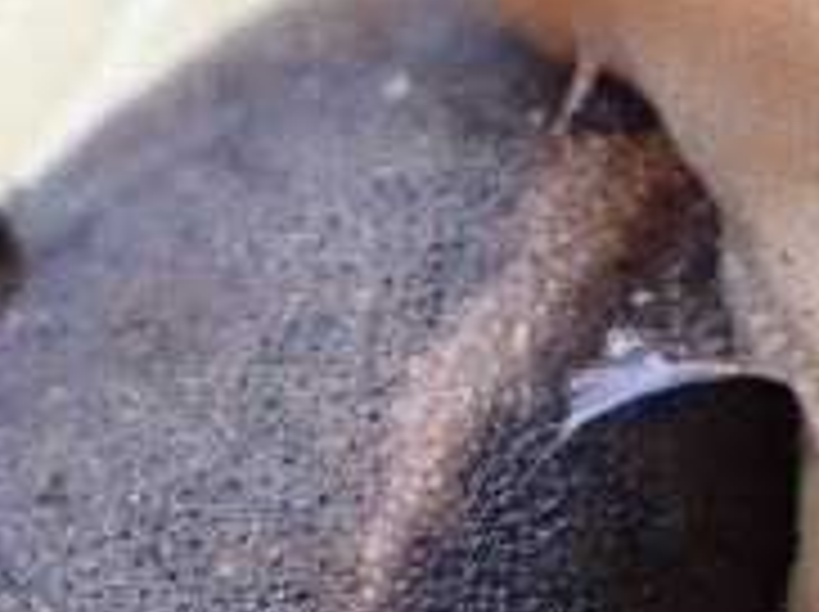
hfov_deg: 11.7
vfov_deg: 8.2
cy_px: 1359
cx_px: 140
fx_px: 3993
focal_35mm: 169
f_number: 2.3
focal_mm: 5.4
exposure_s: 1/125
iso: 125
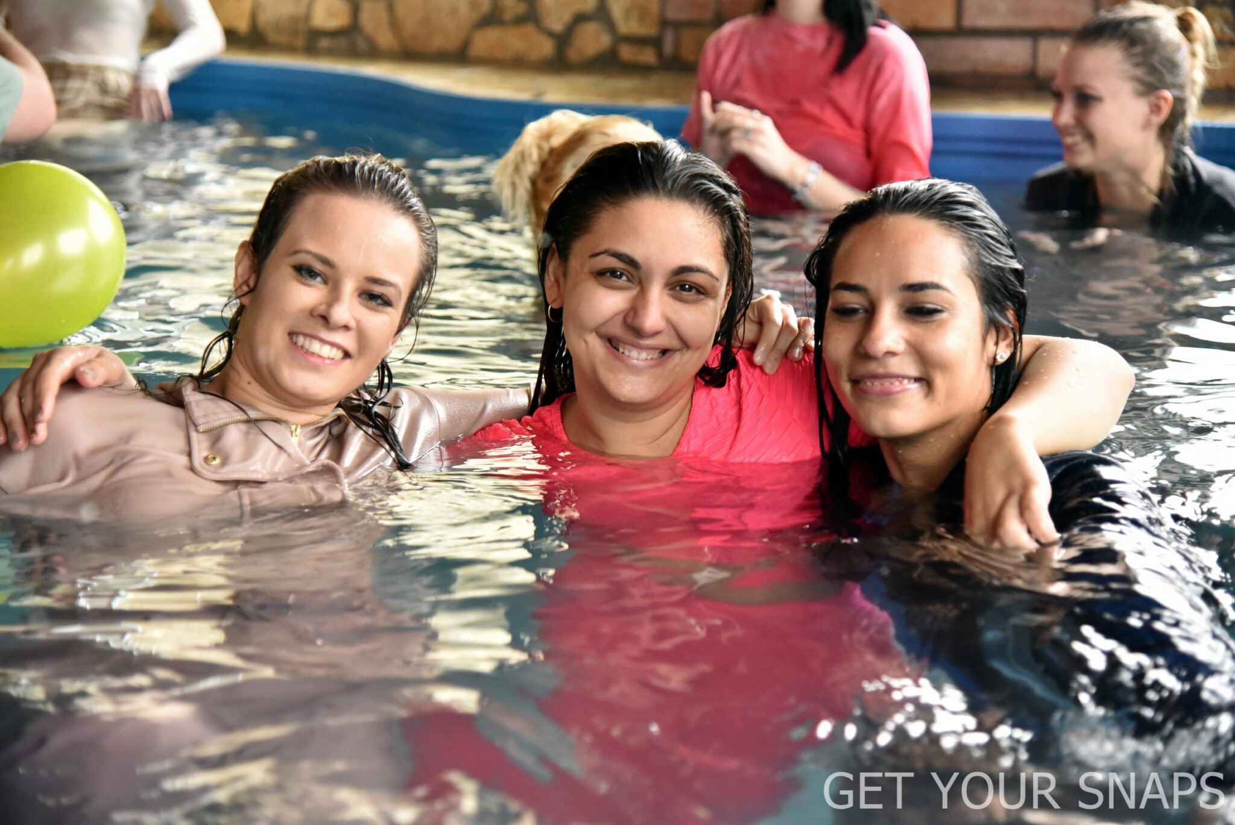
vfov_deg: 19.5
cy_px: 412
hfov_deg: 28.8
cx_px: 618
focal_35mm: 70
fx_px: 2403
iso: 3200
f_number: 4
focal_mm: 70
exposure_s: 1/500
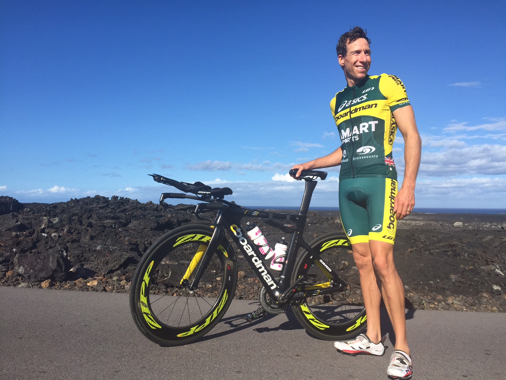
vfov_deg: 48.2
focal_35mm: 29
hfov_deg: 61.7
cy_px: 190
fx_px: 424
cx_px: 253
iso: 32
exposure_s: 1/2326
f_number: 2.2
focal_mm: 4.15
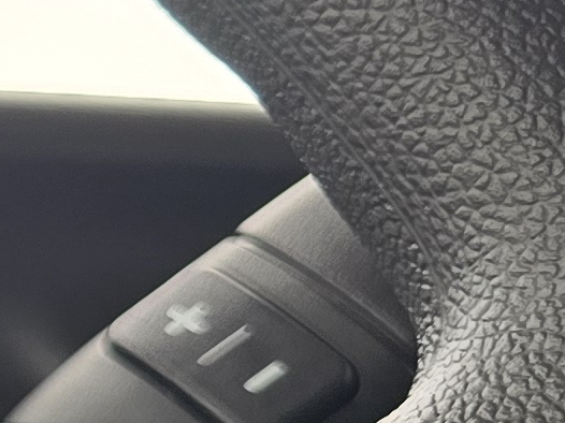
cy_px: 519
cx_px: -1349
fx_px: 2855
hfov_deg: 8.5
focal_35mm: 175
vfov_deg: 8.4
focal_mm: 6.3
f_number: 1.7
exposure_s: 1/180
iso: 25
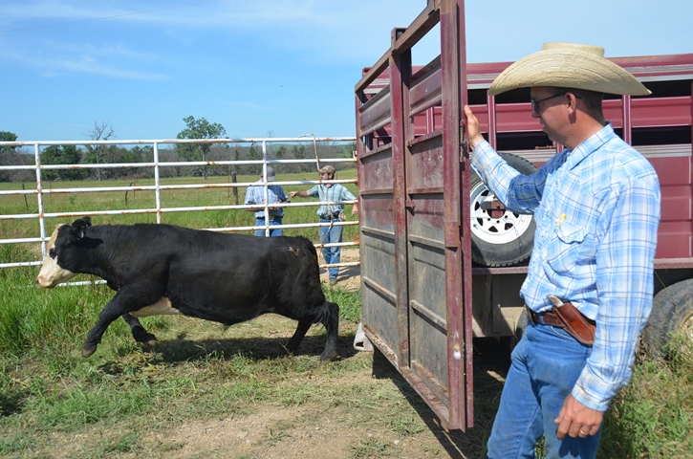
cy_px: 230
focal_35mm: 30
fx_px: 576
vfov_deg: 43.4
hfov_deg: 62.0
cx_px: 346
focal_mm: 20
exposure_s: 1/1600
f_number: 5.6
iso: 400
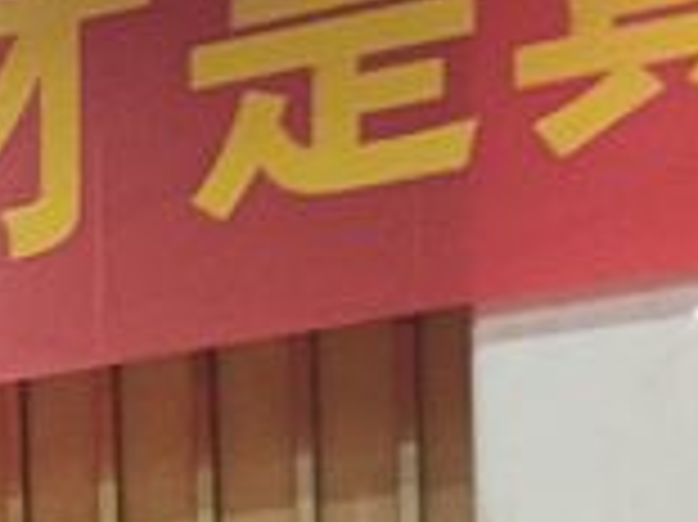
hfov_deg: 8.5
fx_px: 3748
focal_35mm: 186
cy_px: 1274
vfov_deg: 7.4
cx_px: -1531
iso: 242
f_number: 1.69
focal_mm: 6.72
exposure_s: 1/65
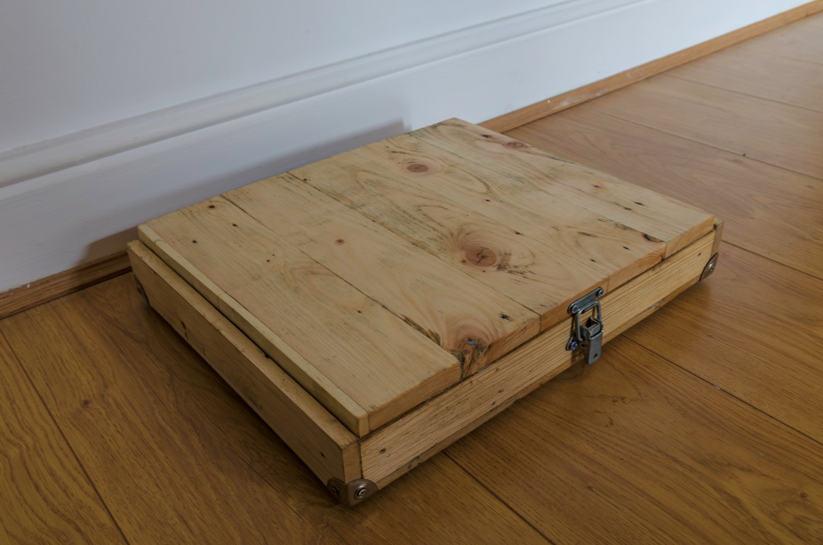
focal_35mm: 36
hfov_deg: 53.2
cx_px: 412
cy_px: 272
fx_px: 821
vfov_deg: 36.7
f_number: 8
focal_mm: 24
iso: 100
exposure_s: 1.6
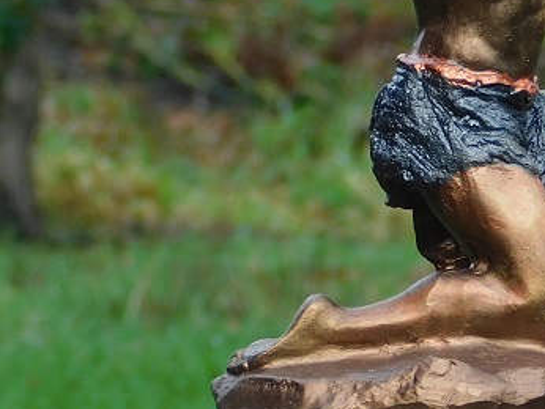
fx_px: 8917
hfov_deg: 3.5
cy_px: -160
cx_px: 454
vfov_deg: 2.6
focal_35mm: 566
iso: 125
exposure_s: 1/80
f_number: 5.3
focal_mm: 30.1
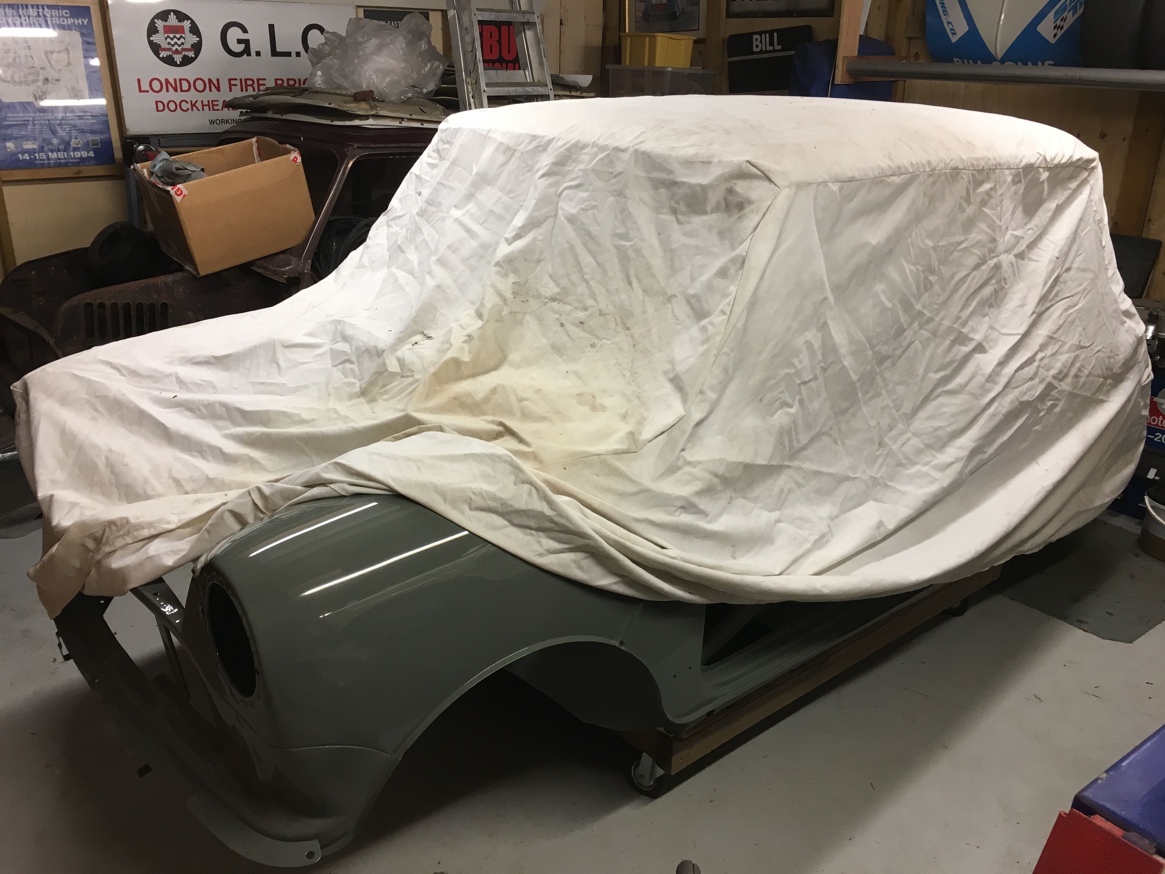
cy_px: 437
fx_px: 976
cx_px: 582
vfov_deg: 48.2
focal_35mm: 29
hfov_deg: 61.7
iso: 80
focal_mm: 4.15
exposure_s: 1/33
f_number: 2.2
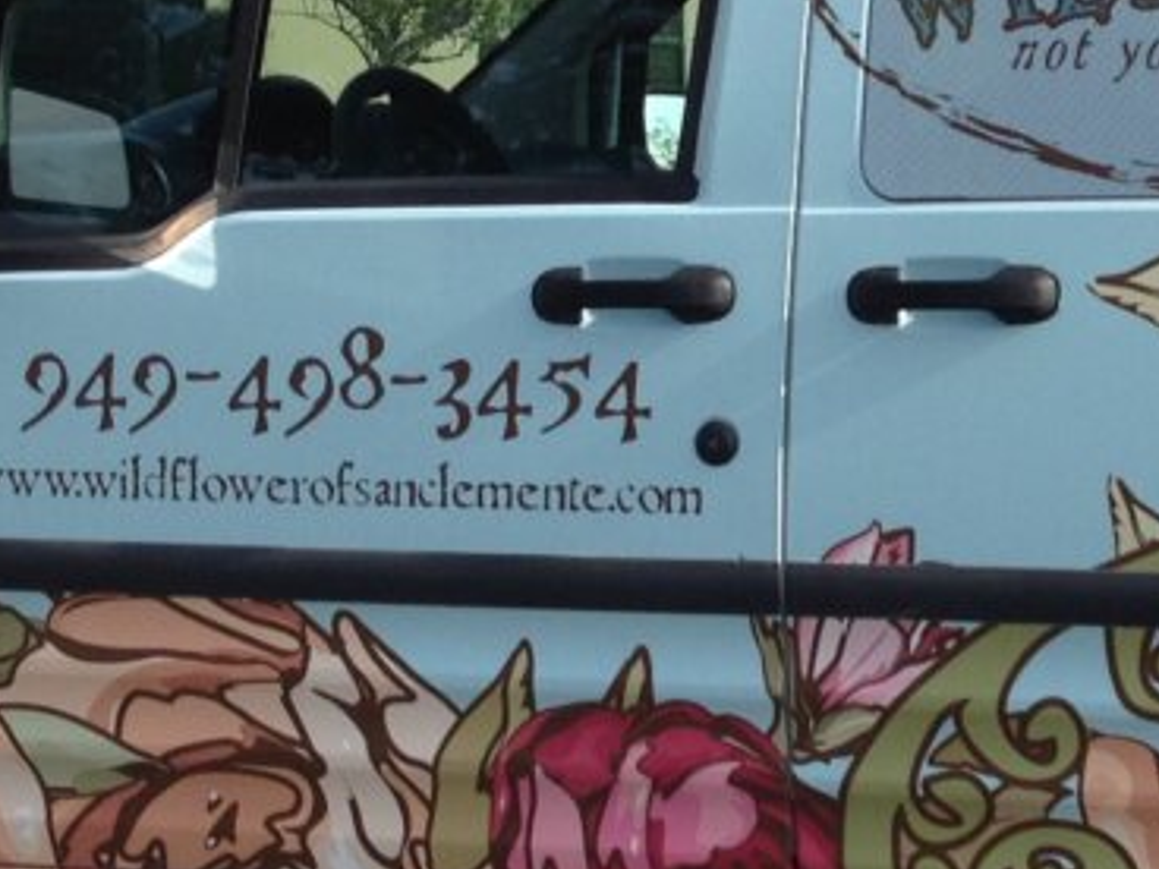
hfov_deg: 13.3
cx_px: 1225
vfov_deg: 10.2
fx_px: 4888
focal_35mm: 146
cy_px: 296
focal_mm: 4.28
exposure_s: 1/905
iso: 50
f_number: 2.4
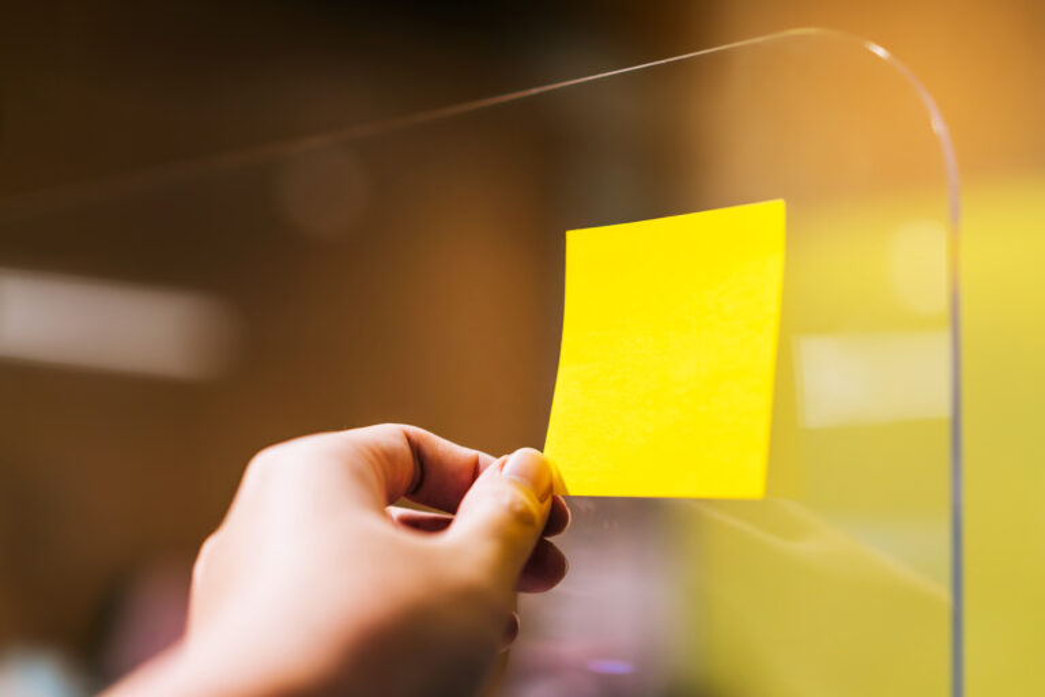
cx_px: 522
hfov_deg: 36.2
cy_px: 348
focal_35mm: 55
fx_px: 1596
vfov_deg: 24.6
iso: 125
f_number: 2
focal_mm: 55
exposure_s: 1/50
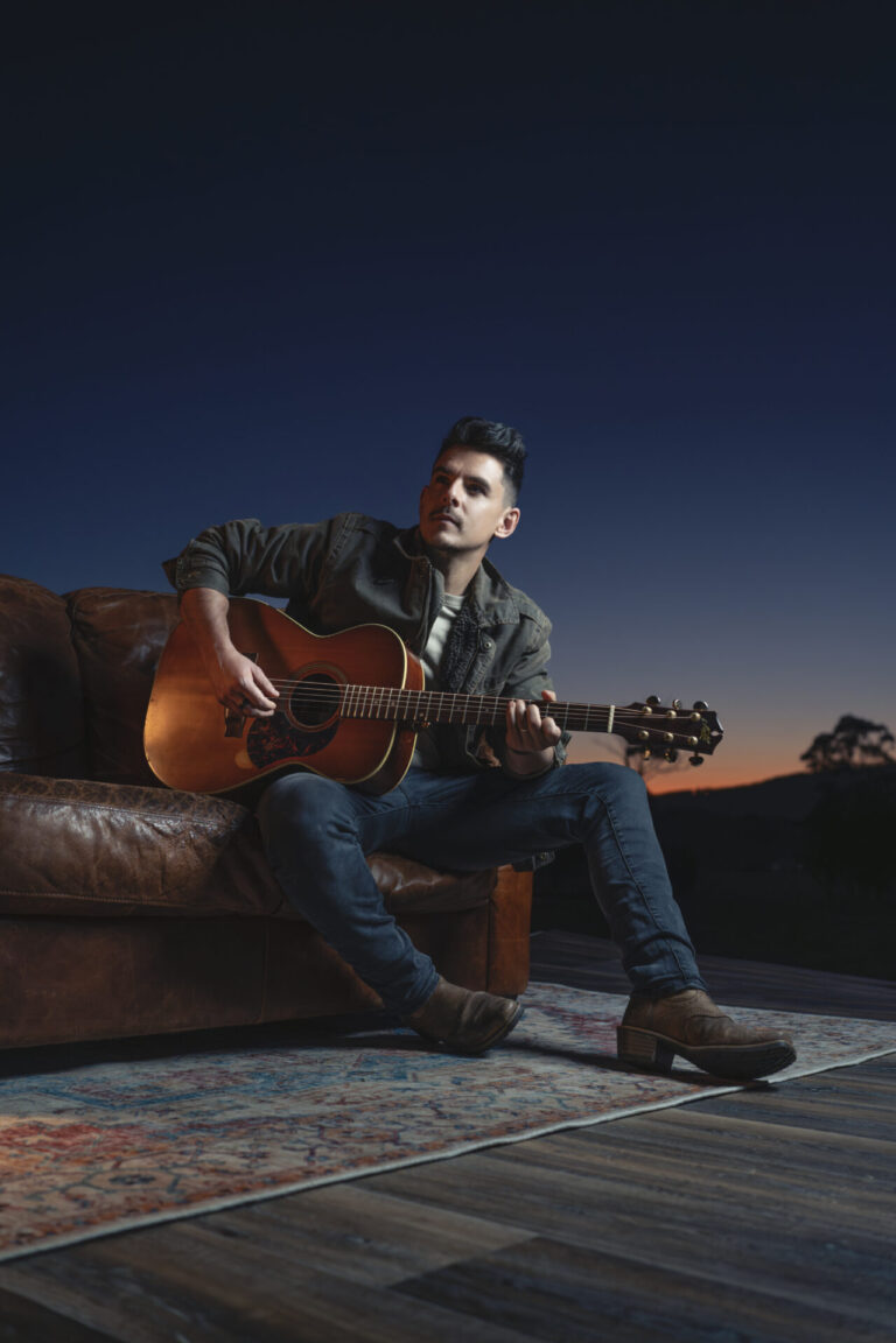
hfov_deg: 37.9
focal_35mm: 35
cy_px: 672
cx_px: 448
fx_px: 1307
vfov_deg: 54.4
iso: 1250
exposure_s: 1/80
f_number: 3.2
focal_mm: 35
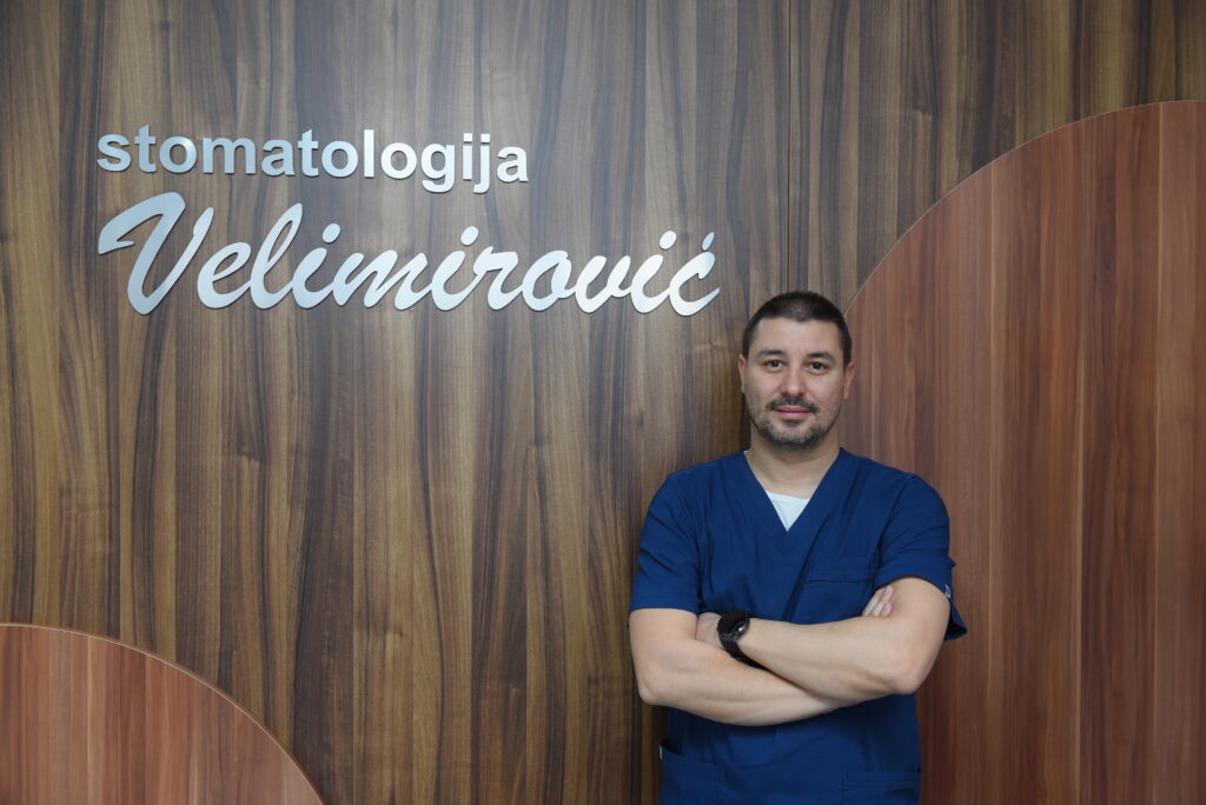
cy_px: 402
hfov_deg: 58.7
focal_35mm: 32
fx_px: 1073
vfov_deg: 41.2
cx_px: 603
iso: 1000
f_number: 4.5
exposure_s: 1/60
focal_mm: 32
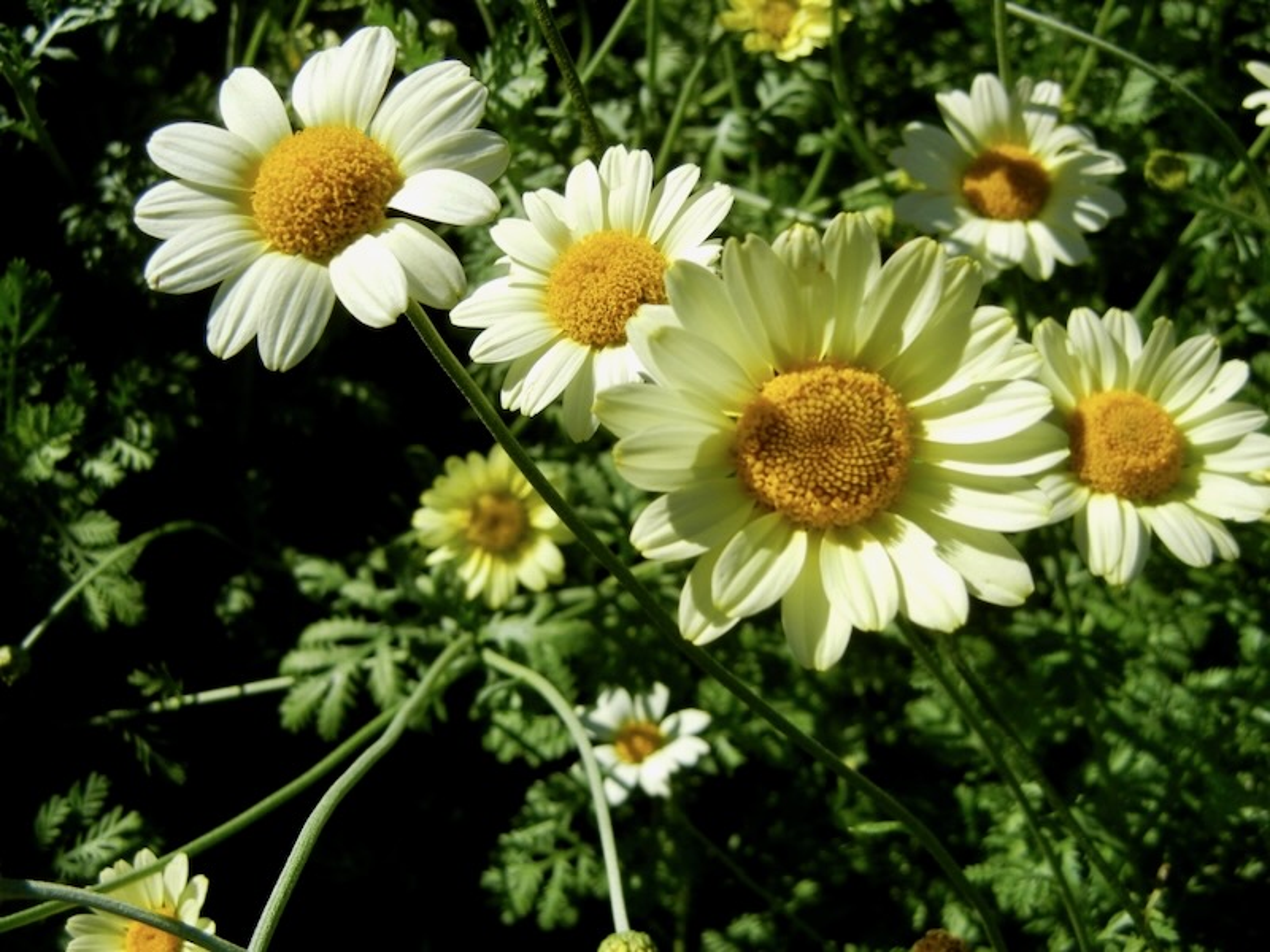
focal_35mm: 52
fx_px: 1908
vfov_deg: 28.0
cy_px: 476
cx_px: 635
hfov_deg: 36.8
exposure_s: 1/514
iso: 160
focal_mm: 9.3
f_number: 7.8
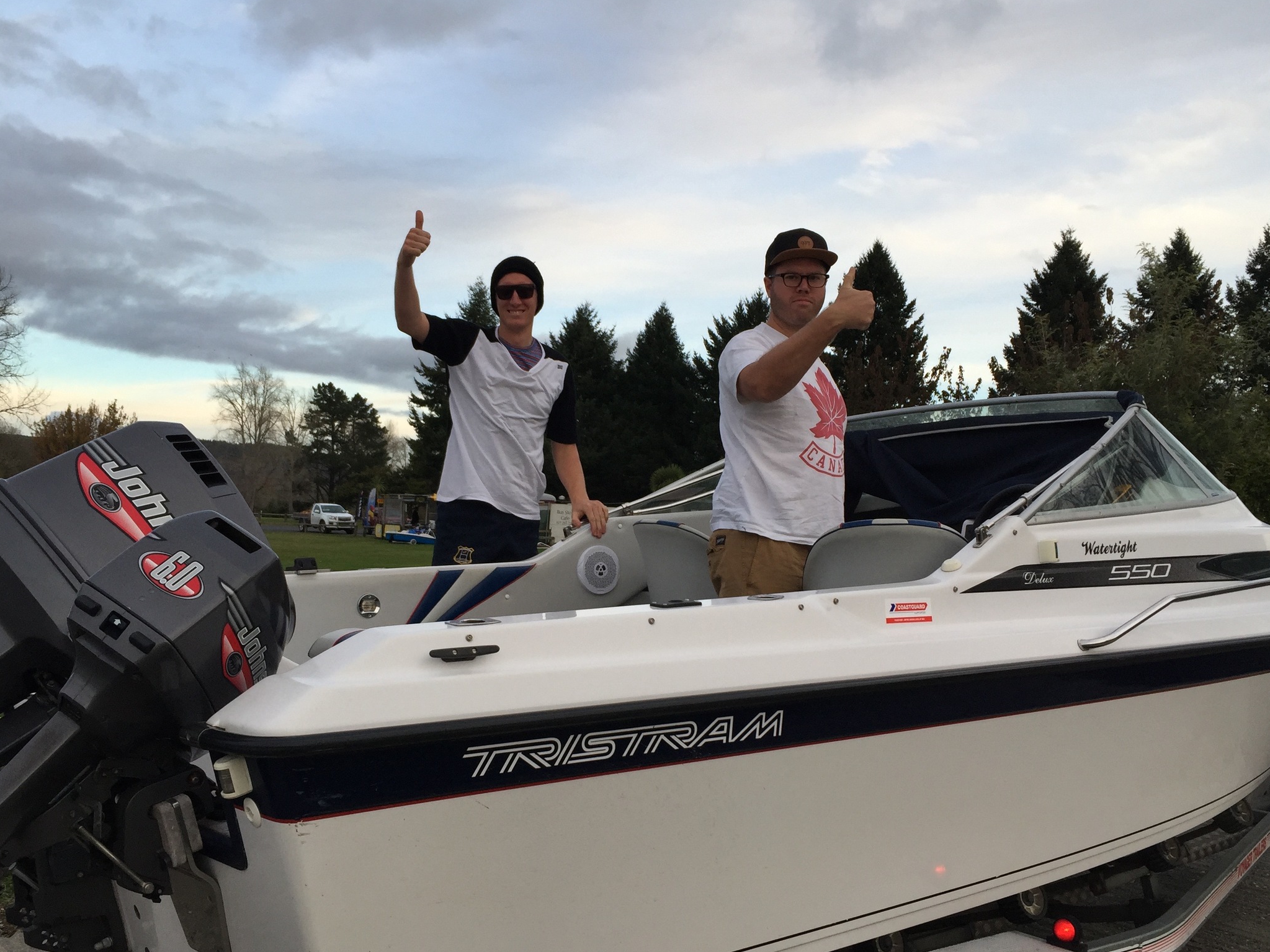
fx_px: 1247
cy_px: 545
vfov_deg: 41.7
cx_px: 633
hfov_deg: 54.0
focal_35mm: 34
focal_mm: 4.15
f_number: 2.2
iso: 32
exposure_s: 1/217
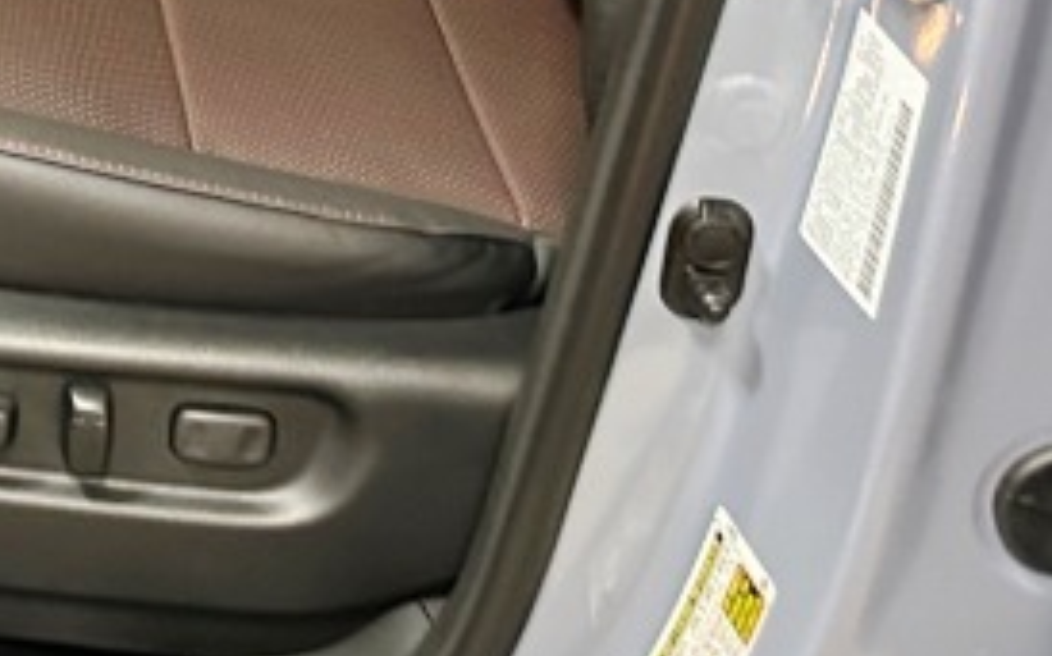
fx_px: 2723
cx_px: -407
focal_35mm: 95
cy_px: -549
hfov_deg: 19.7
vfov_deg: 12.5
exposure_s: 1/40
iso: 800
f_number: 1.78
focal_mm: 6.86
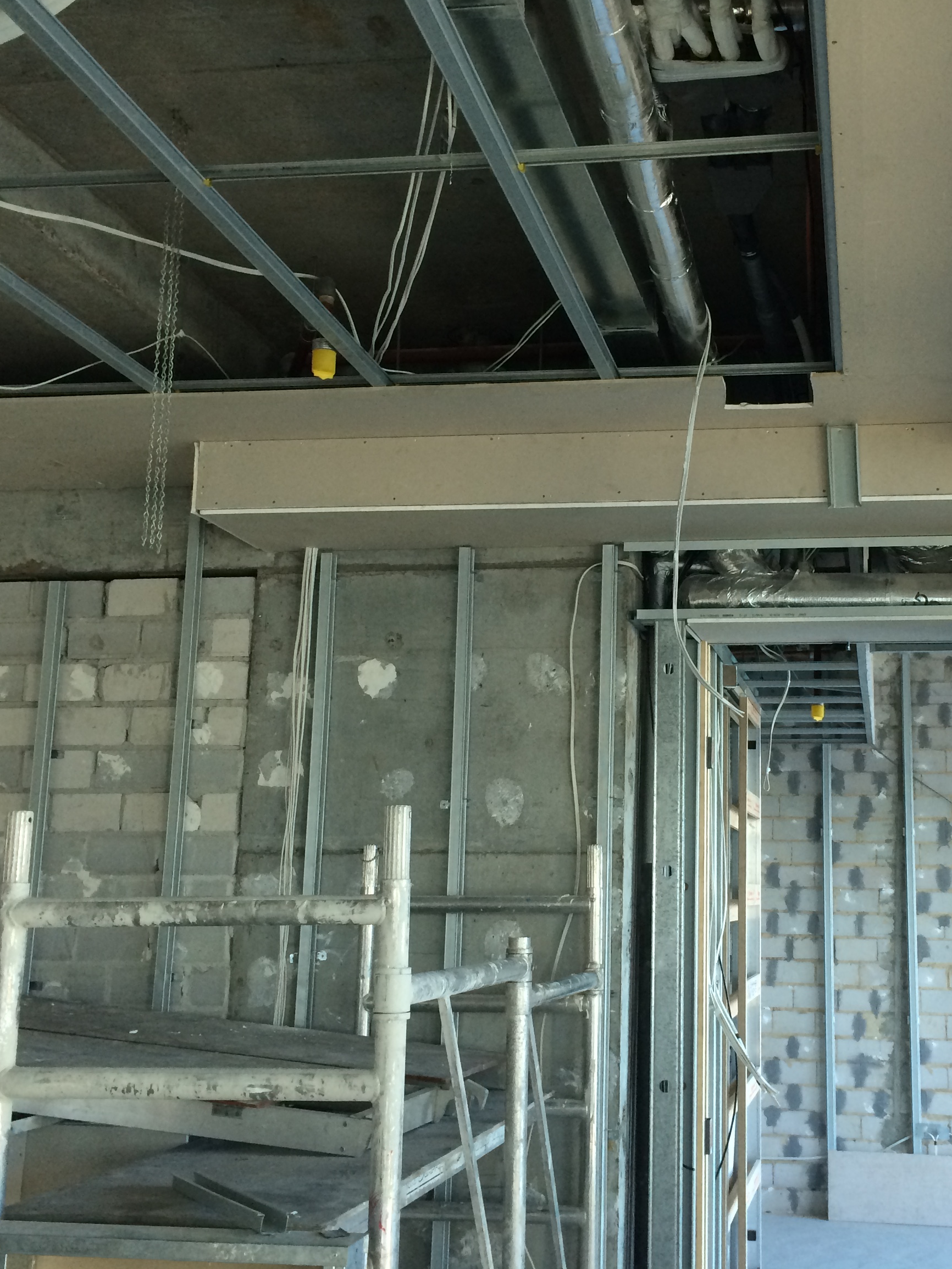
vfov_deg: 45.8
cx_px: 682
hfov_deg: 34.6
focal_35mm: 41
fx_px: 1503
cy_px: 603
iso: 80
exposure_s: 1/33
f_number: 2.2
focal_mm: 4.15
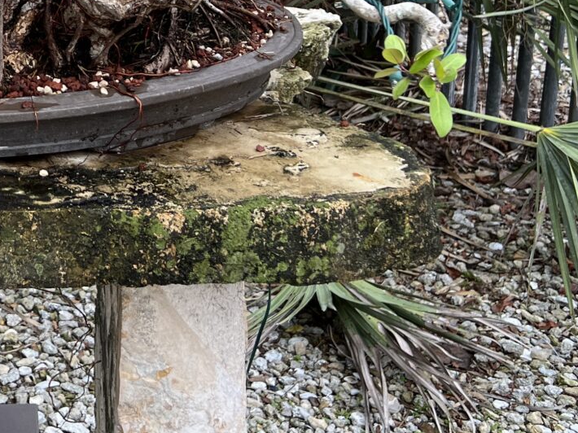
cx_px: -59
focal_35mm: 75
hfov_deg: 24.3
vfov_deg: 18.9
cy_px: -36
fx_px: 1252
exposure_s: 1/466
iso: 50
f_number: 1.5
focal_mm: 5.7
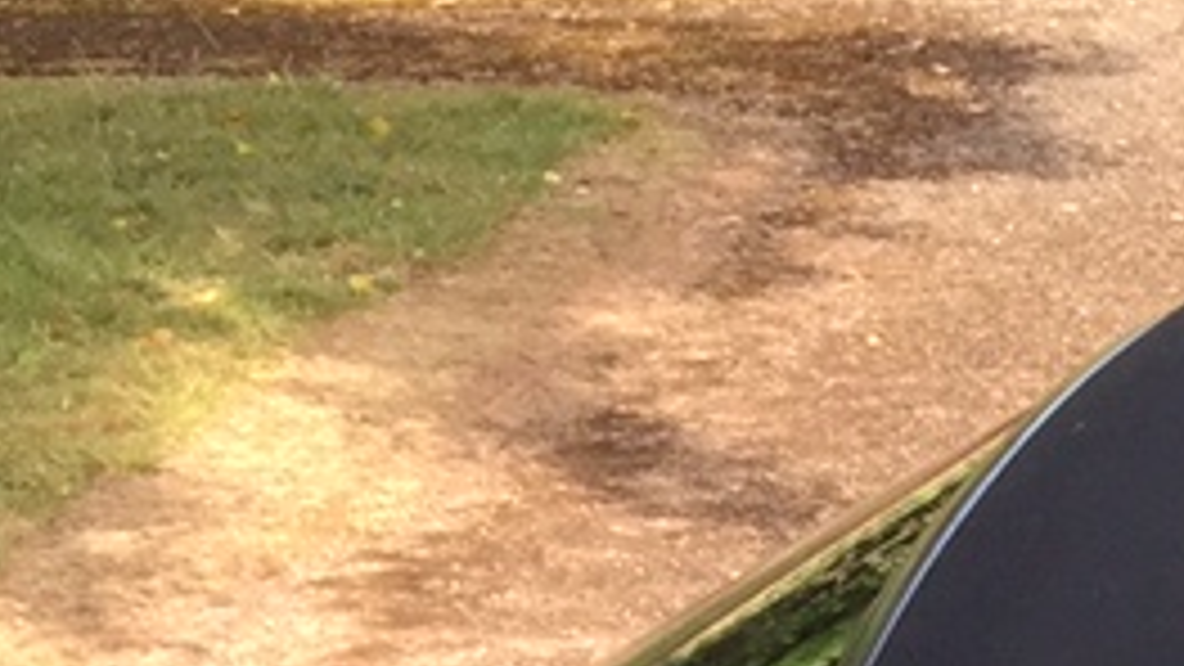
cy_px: 2002
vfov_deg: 7.0
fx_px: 4835
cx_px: 2215
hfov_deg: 12.6
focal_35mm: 154
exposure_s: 1/284
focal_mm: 4.15
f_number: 2.2
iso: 32
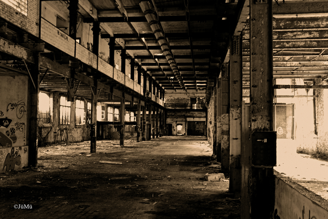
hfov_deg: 49.6
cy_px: 110
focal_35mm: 39
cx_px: 164
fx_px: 355
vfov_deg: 34.2
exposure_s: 1/2
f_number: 11
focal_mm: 26
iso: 200
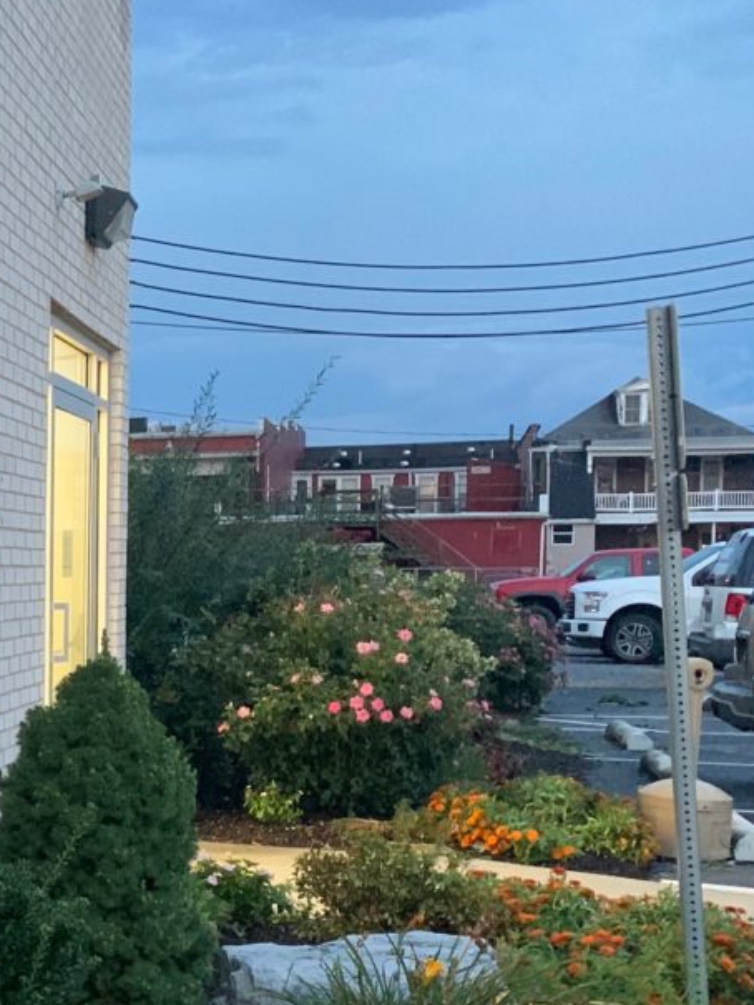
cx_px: -473
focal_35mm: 66
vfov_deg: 29.2
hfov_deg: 18.8
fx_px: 1916
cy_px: 671
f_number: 1.8
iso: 640
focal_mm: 4.25
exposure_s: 1/30
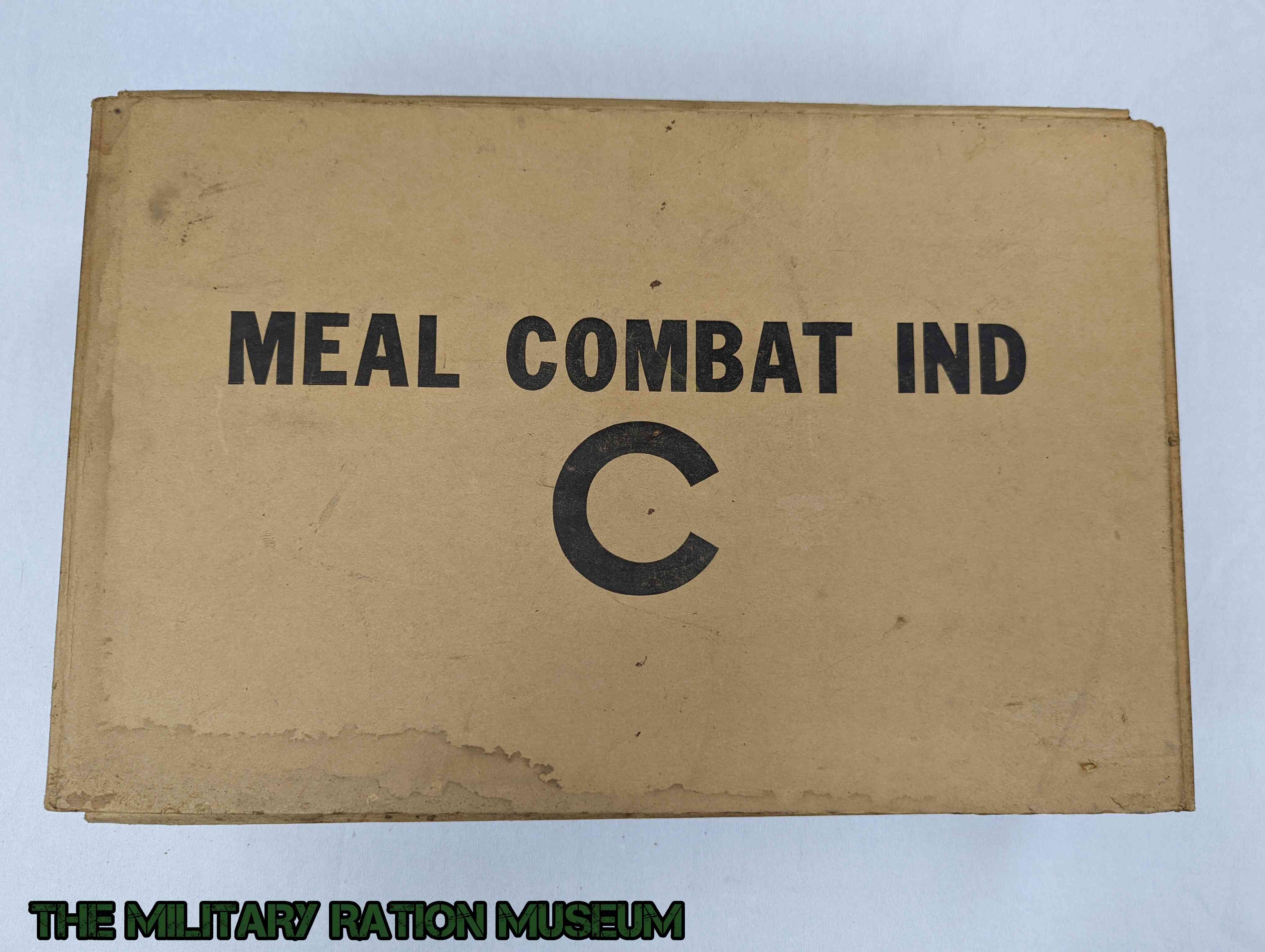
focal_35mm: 24
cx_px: 632
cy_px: 476
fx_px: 878
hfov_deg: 71.5
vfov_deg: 56.9
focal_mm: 6.81
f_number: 1.85
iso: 92
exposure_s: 1/120
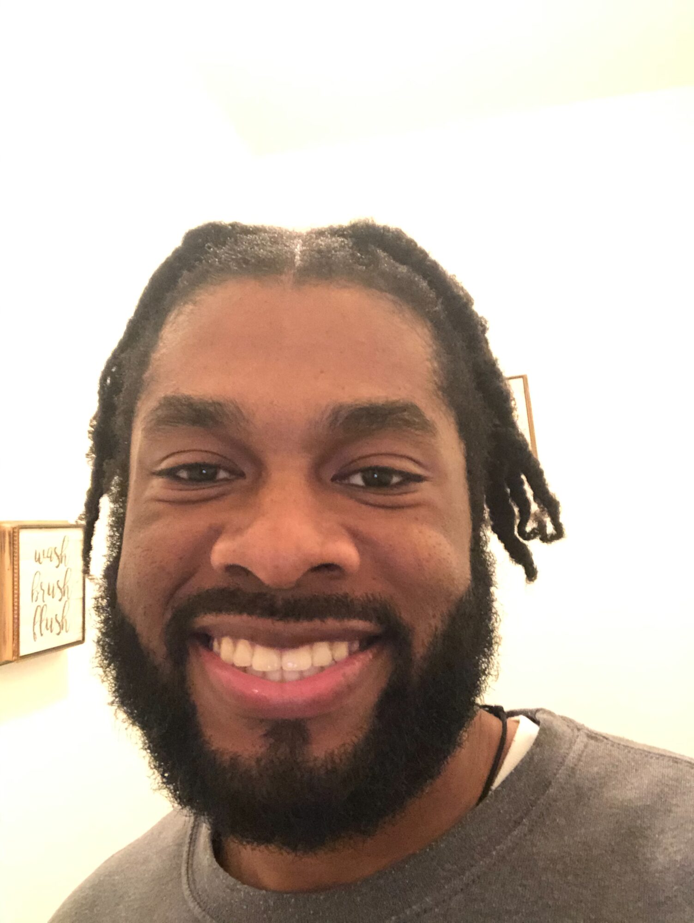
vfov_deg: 56.8
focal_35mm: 32
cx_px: 347
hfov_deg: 44.2
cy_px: 462
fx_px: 854
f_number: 2.2
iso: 640
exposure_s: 1/17
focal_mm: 2.87
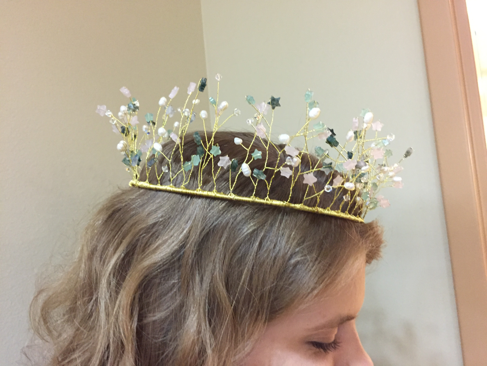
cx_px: 244
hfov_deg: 61.7
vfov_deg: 48.2
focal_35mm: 29
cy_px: 183
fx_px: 408
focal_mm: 4.15
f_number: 2.2
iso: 250
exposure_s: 1/15
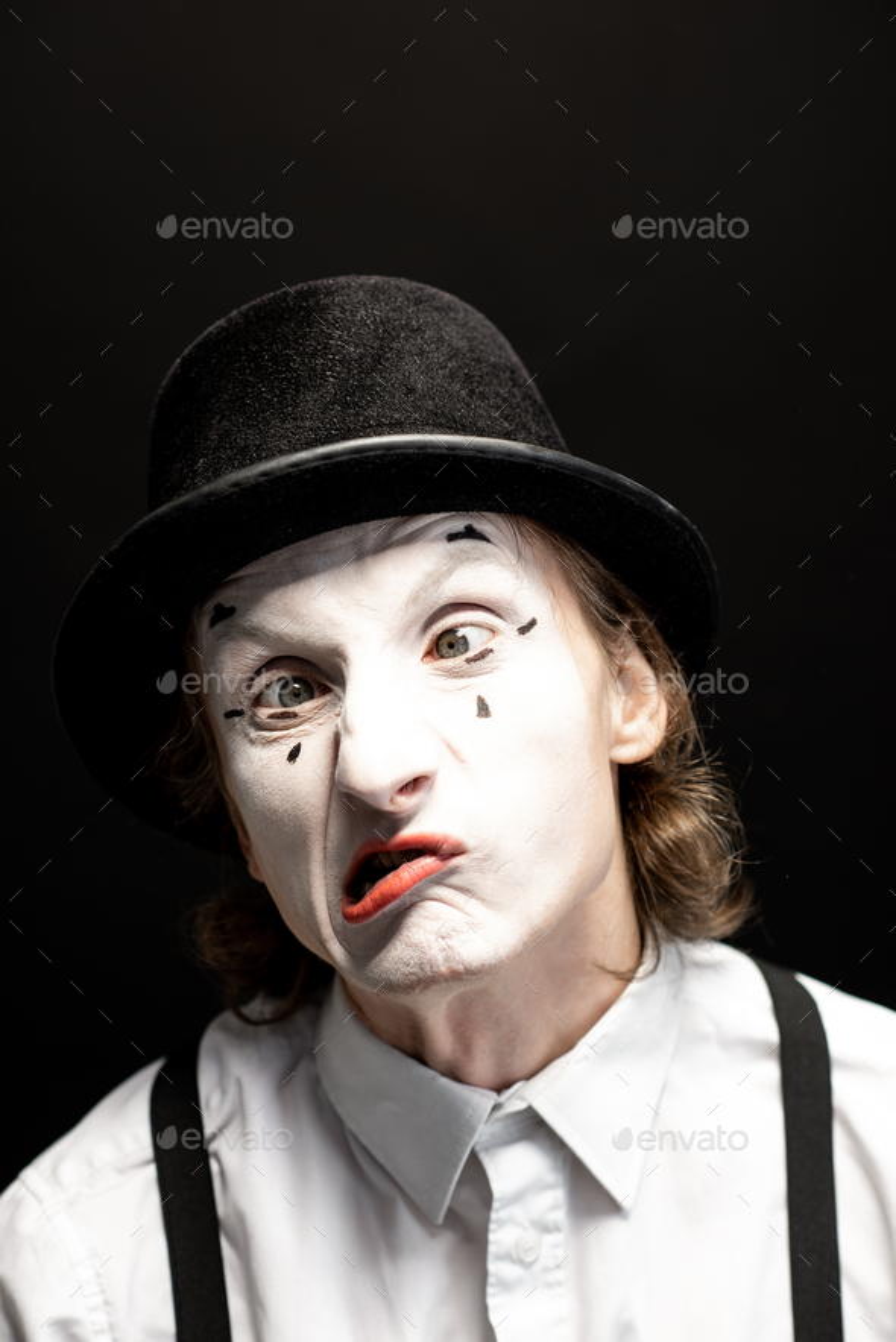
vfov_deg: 23.9
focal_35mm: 85
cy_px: 671
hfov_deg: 16.1
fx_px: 3171
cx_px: 448
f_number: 4
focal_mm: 85
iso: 125
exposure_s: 1/200
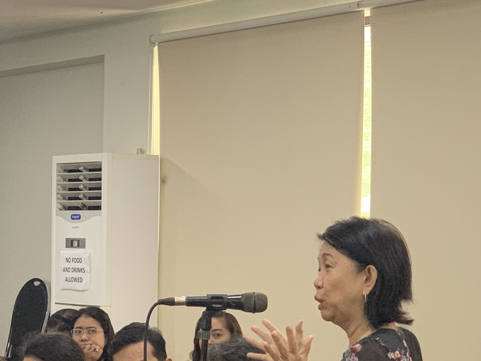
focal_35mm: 129
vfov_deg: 11.4
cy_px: 373
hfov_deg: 15.2
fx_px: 1793
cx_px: 96
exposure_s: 1/60
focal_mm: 6
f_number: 2.4
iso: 250
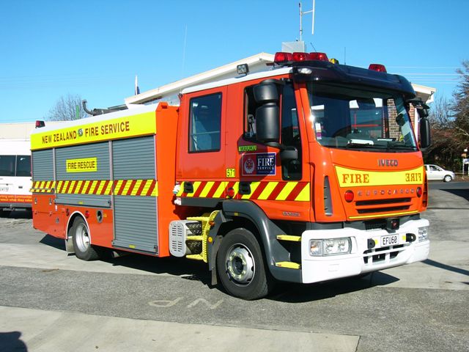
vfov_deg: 36.8
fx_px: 528
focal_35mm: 39
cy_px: 176
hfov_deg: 47.9
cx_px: 234
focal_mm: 6.5
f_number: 8.3
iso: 50
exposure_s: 1/125
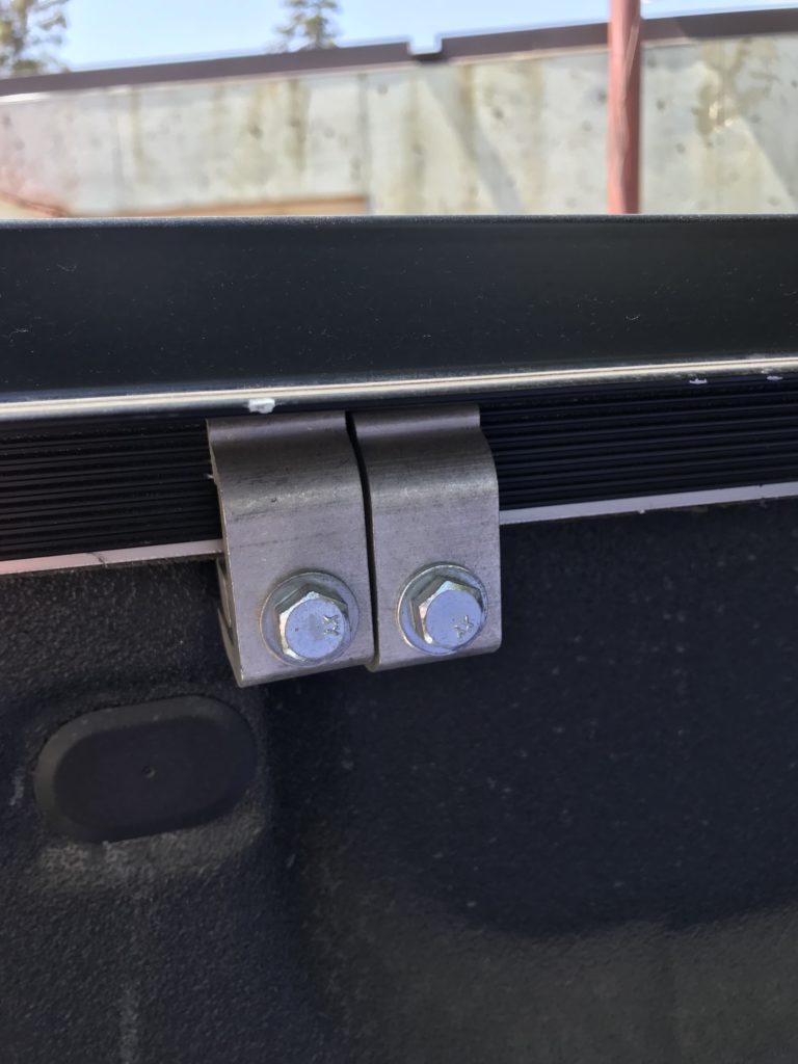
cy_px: 532
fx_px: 861
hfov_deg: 49.7
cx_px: 399
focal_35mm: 28
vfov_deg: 63.4
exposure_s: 1/424
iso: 20
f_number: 1.8
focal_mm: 3.99
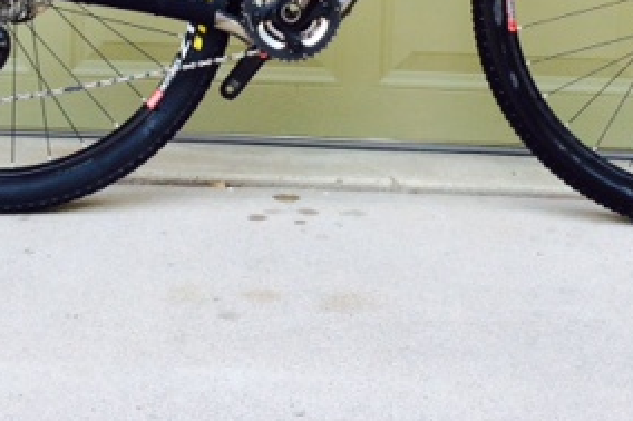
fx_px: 1195
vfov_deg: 19.0
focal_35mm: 68
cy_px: -74
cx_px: 343
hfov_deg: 29.7
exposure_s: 1/461
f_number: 2.2
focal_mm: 4.15
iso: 32
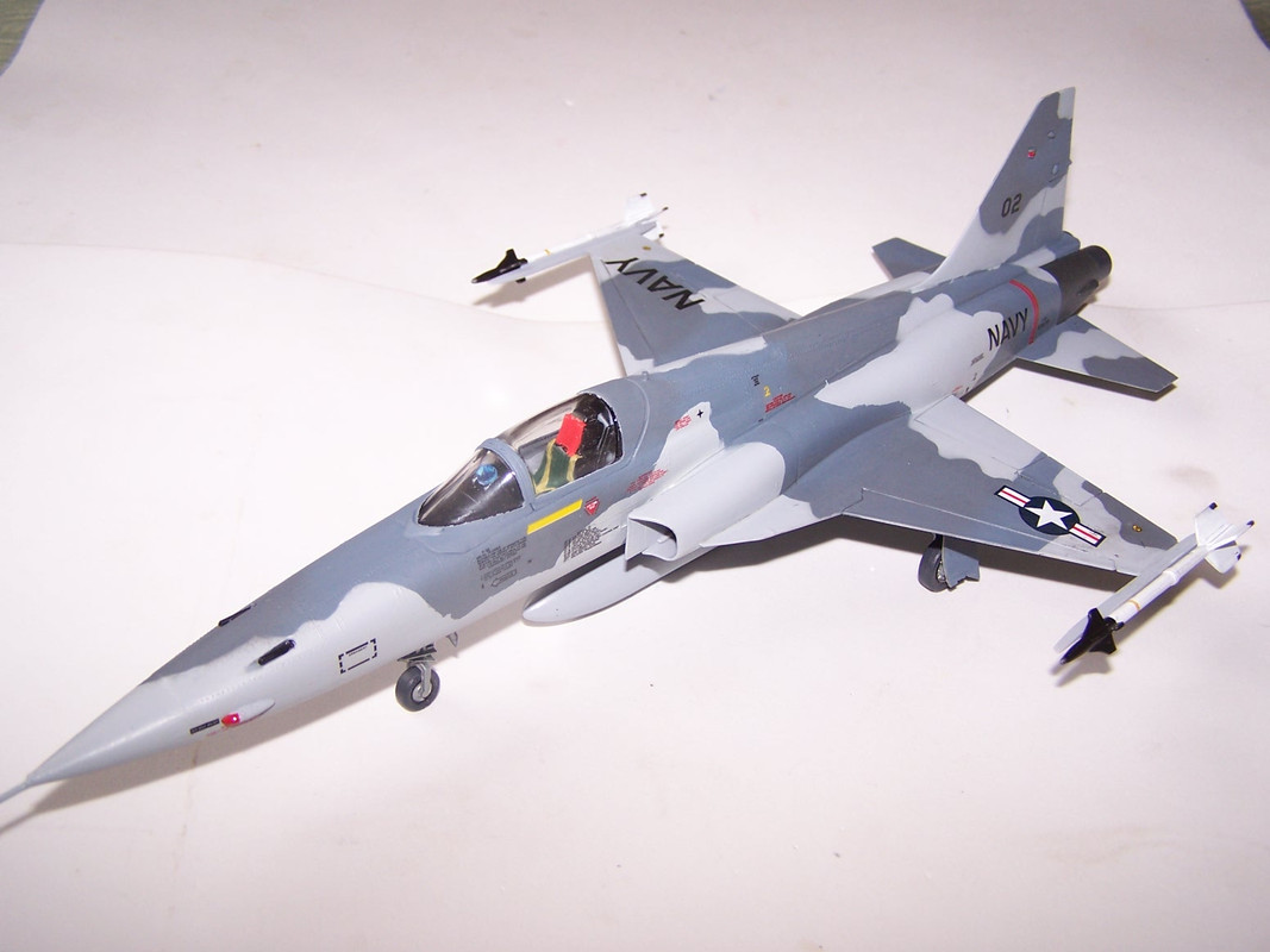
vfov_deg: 37.7
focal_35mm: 38
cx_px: 635
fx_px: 1394
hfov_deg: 49.0
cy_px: 476
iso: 80
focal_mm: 6.3
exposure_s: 1/90
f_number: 2.8
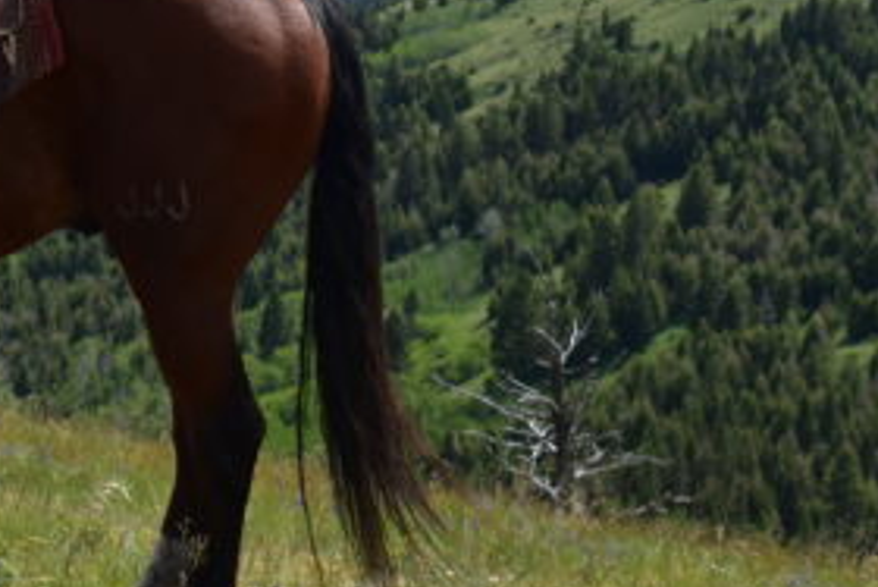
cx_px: -85
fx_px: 3733
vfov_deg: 8.9
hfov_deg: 13.2
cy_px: -72
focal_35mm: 153
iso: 200
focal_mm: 34
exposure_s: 1/500
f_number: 8
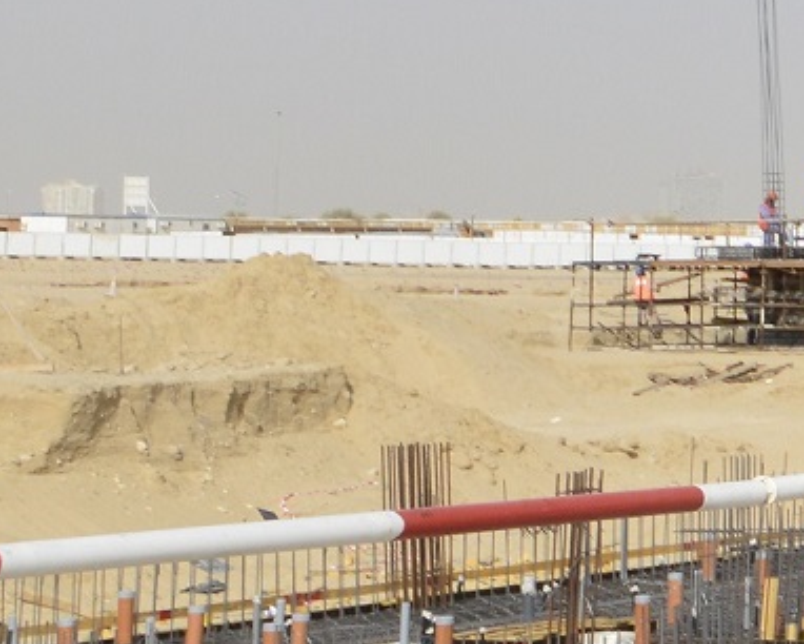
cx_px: 2694
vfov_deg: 11.6
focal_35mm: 133
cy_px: 147
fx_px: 3166
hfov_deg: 9.6
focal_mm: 21
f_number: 10
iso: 400
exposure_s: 1/500
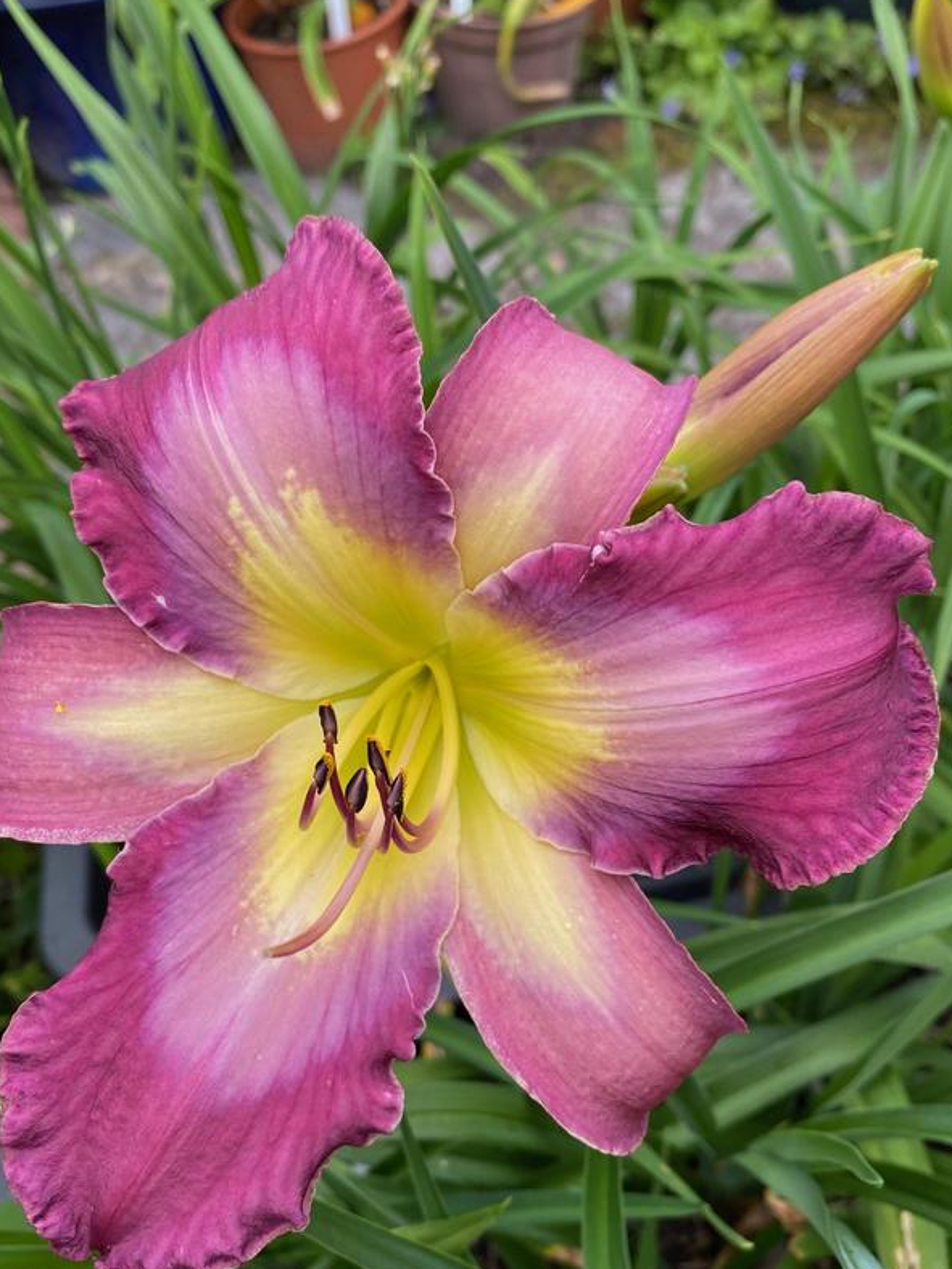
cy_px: 705
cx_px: 446
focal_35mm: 33
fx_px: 1210
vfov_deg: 55.2
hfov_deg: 42.9
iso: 32
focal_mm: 4.25
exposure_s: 1/191
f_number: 1.8
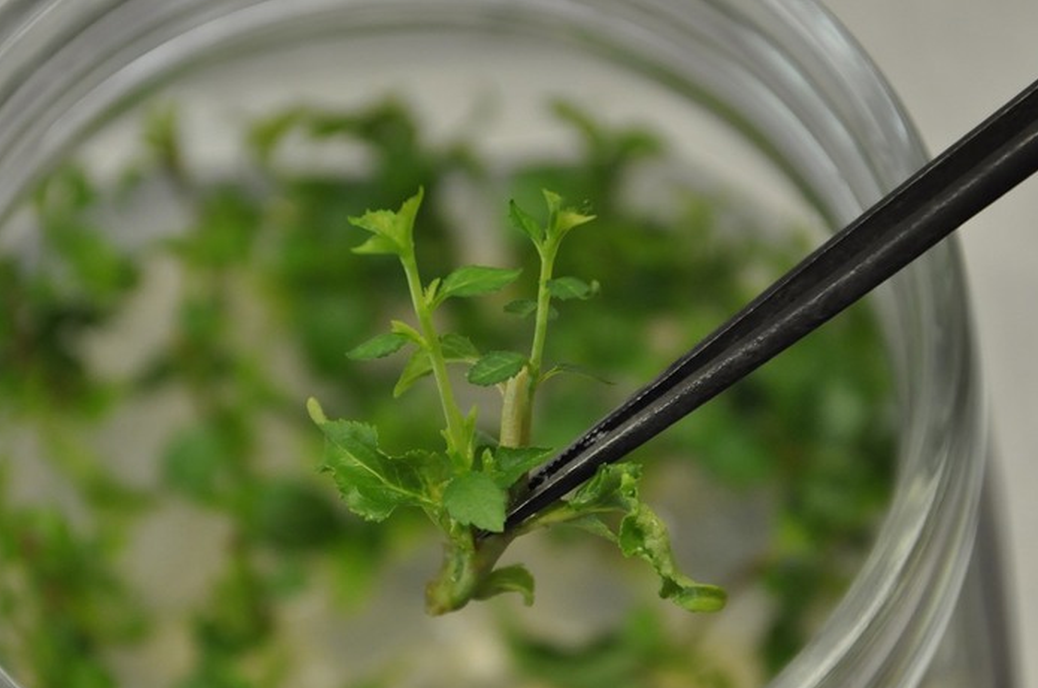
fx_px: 6122
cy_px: 417
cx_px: 475
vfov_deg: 6.4
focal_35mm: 213
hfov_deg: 9.7
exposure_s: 1/125
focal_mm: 105
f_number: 5.6
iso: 1000
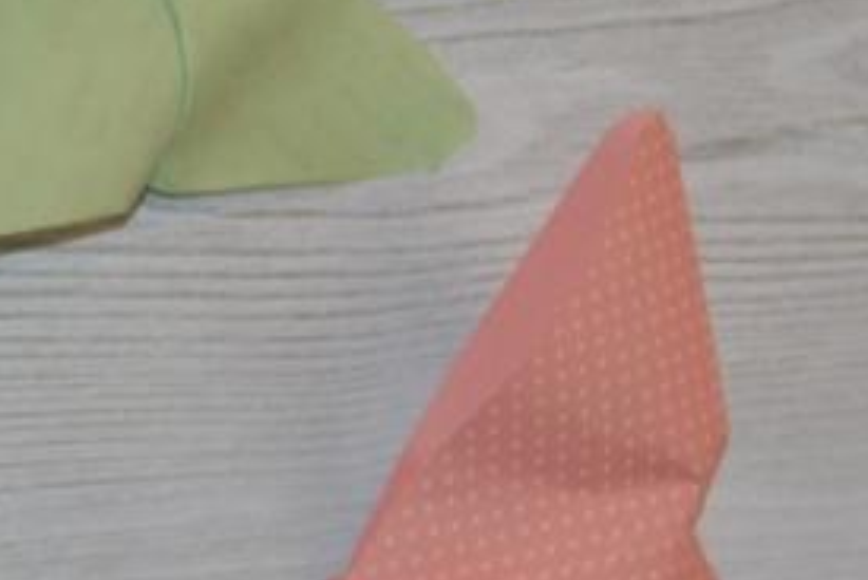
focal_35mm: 258
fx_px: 6224
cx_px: -29
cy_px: 46
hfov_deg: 7.9
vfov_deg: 5.3
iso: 1000
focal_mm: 46
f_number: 5.3
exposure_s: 1/60
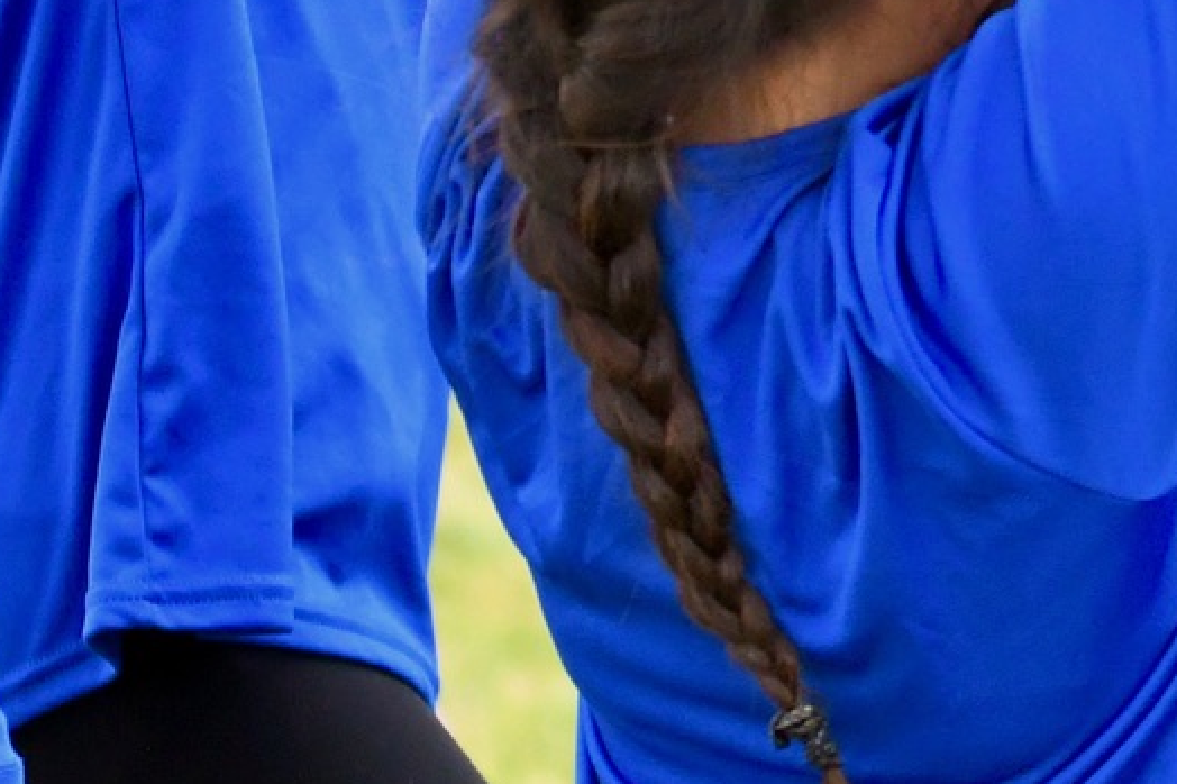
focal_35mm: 462
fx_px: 15099
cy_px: -677
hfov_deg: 4.4
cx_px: 1517
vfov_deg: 3.0
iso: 720
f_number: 2.8
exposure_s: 1/8000
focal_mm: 70
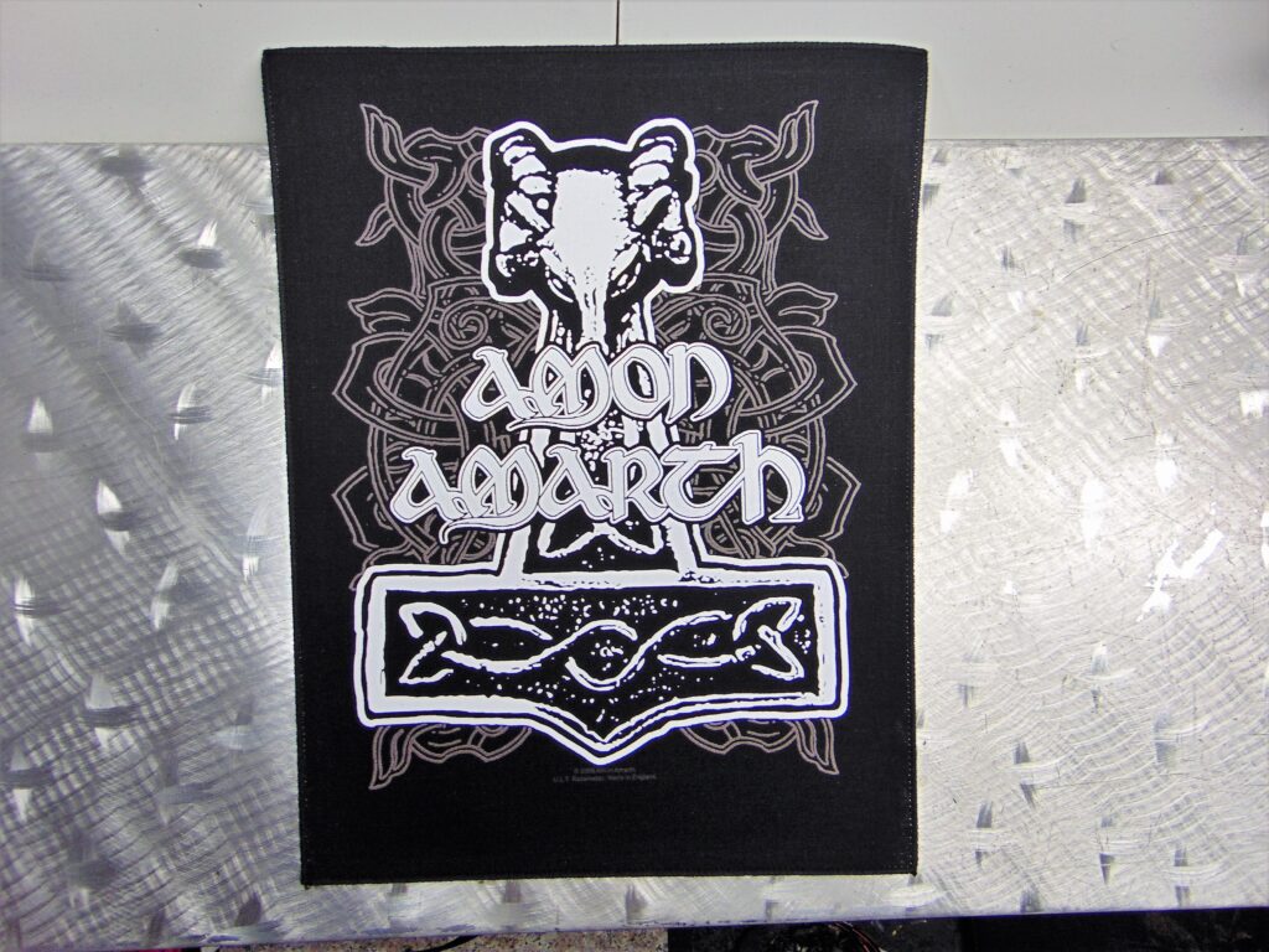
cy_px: 476
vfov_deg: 54.9
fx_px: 916
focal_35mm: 25
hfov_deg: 69.4
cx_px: 634
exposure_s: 1/30
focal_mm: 4.5
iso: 80
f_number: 3
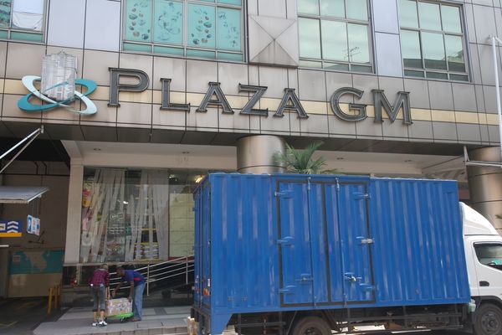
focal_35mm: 30
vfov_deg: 43.6
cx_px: 251
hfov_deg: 61.9
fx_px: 418
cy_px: 168
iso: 100
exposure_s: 1/50
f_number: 6.3
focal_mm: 20
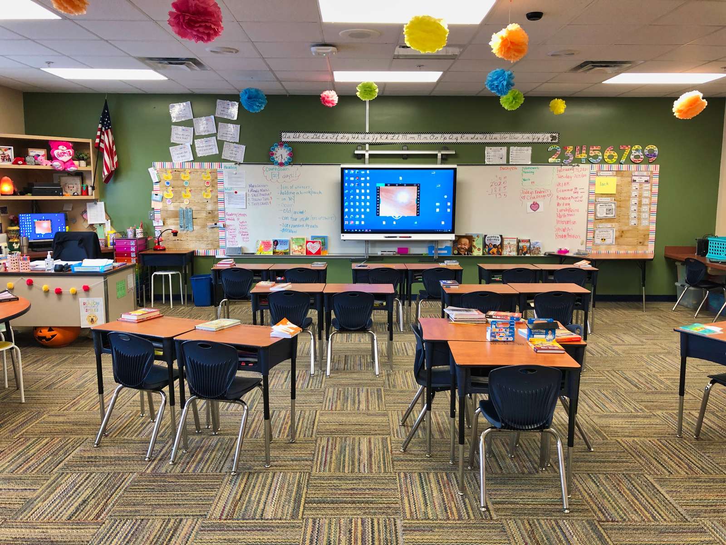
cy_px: 272
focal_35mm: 28
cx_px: 363
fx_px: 587
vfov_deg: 49.7
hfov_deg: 63.4
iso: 40
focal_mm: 4
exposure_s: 1/20
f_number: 1.8
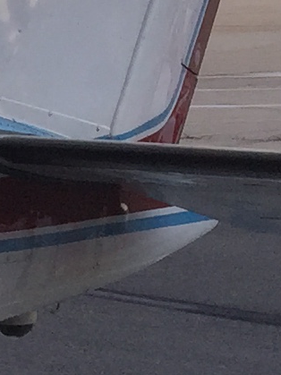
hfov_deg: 5.6
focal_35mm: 226
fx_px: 2447
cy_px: 436
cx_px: -863
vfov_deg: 8.7
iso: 32
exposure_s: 1/199
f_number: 2.2
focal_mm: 4.15
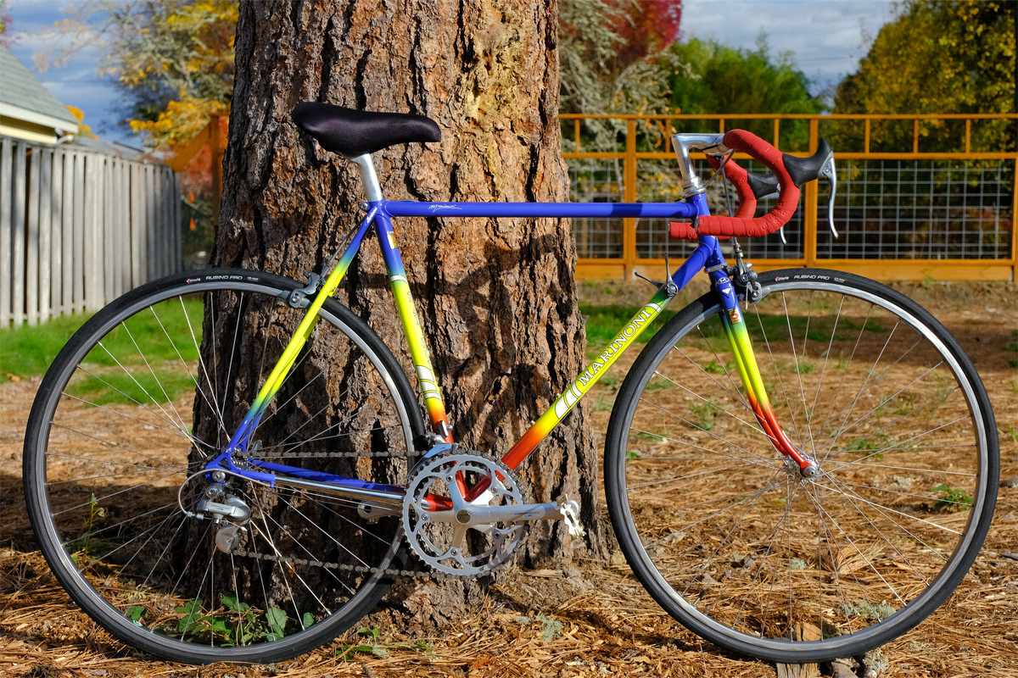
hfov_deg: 47.4
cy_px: 339
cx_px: 509
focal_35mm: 41
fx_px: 1159
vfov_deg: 32.6
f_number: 4
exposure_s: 1/4000
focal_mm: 27.4
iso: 1600
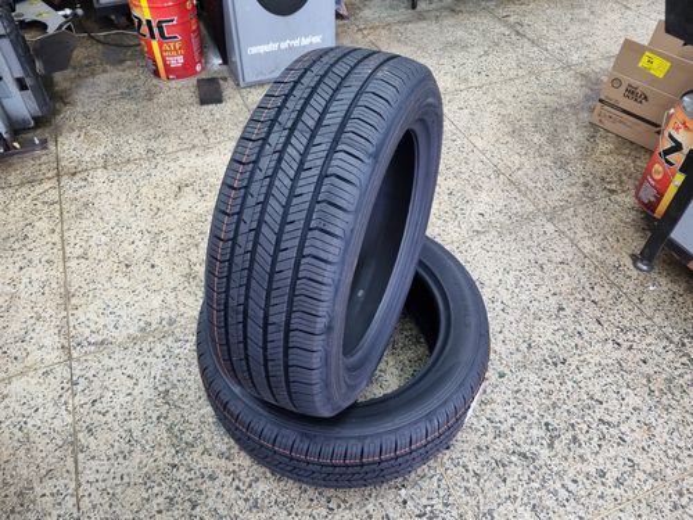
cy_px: 260
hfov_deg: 67.3
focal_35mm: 26
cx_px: 346
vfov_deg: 53.1
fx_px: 521
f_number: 1.8
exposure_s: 1/60
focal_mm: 5.4
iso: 200
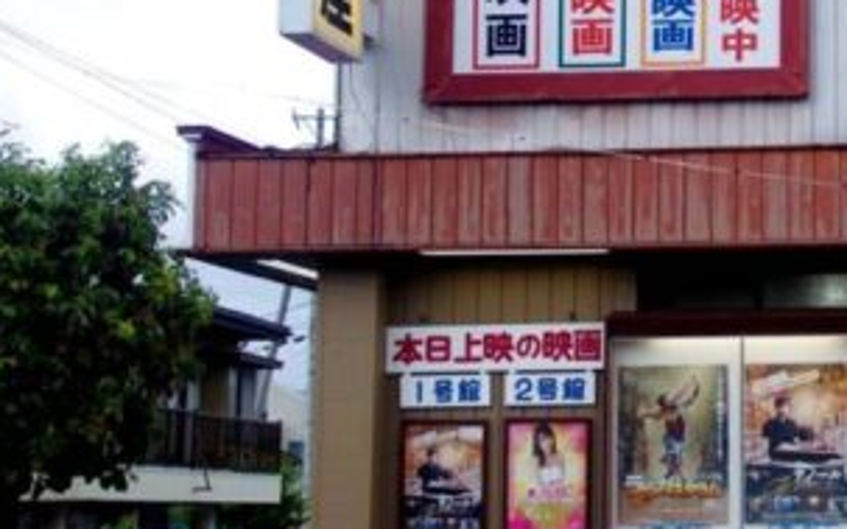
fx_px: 2284
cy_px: 230
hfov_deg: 20.4
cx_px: 827
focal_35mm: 99
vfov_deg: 13.2
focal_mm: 33
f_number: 4
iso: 200
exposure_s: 1/80
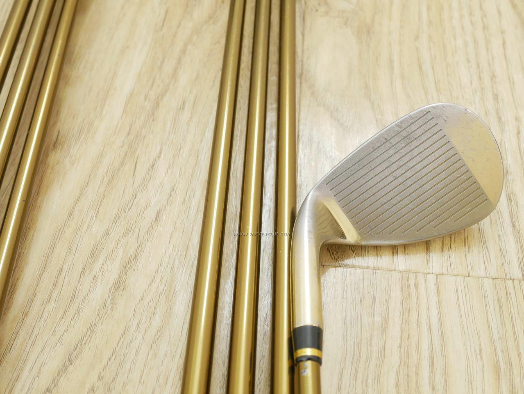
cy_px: 197
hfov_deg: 38.2
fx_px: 757
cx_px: 262
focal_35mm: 50
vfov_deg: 29.1
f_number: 4.5
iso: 1600
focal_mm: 25
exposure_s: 1/40
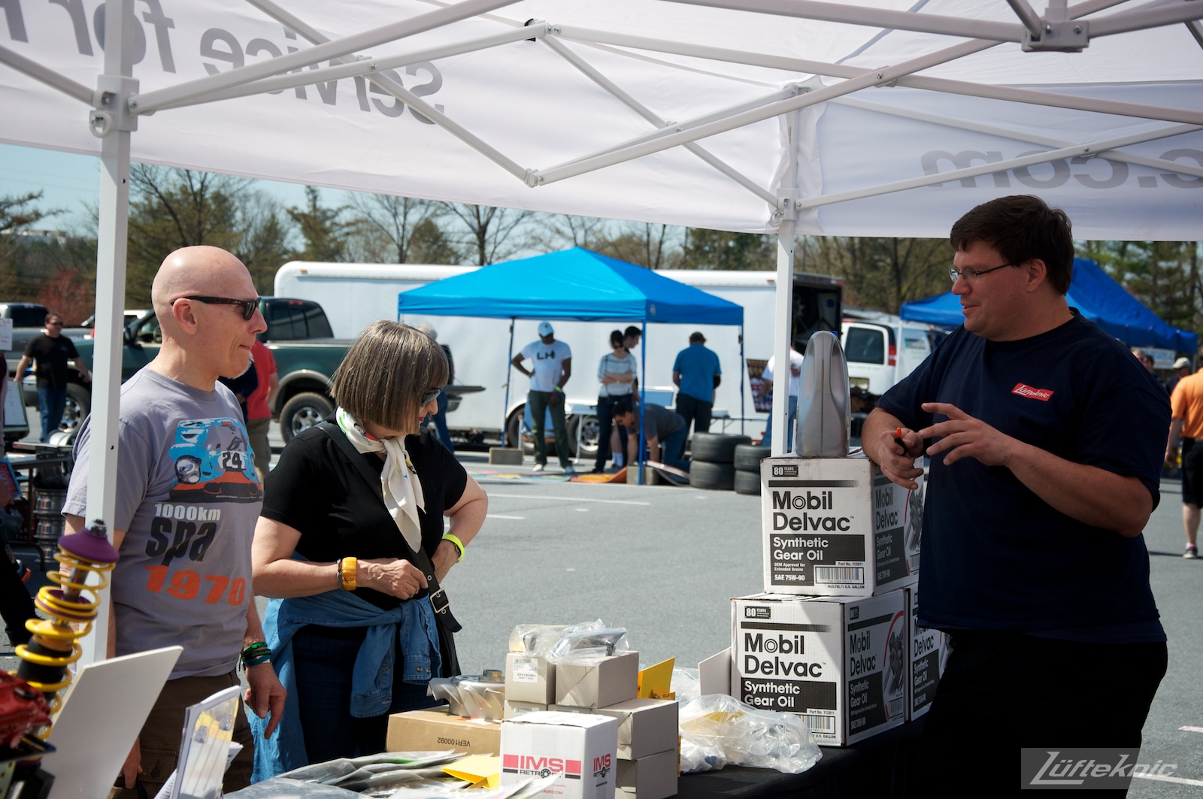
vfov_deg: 17.5
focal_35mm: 78
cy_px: 400
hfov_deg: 26.0
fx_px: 2604
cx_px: 602
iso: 200
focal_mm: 52
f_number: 5
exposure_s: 1/1250
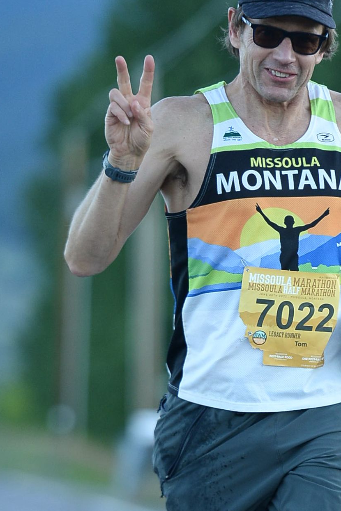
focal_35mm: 351
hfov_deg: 3.9
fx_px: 4990
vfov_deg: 5.9
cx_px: 278
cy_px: 426
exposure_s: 1/1250
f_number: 3.2
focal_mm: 175
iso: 1600
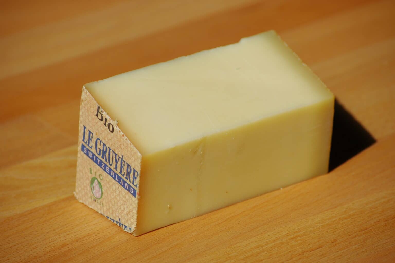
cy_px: 132
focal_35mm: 188
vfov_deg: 7.3
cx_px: 198
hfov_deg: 11.0
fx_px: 2055
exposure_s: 1/1000
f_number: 8
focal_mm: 125
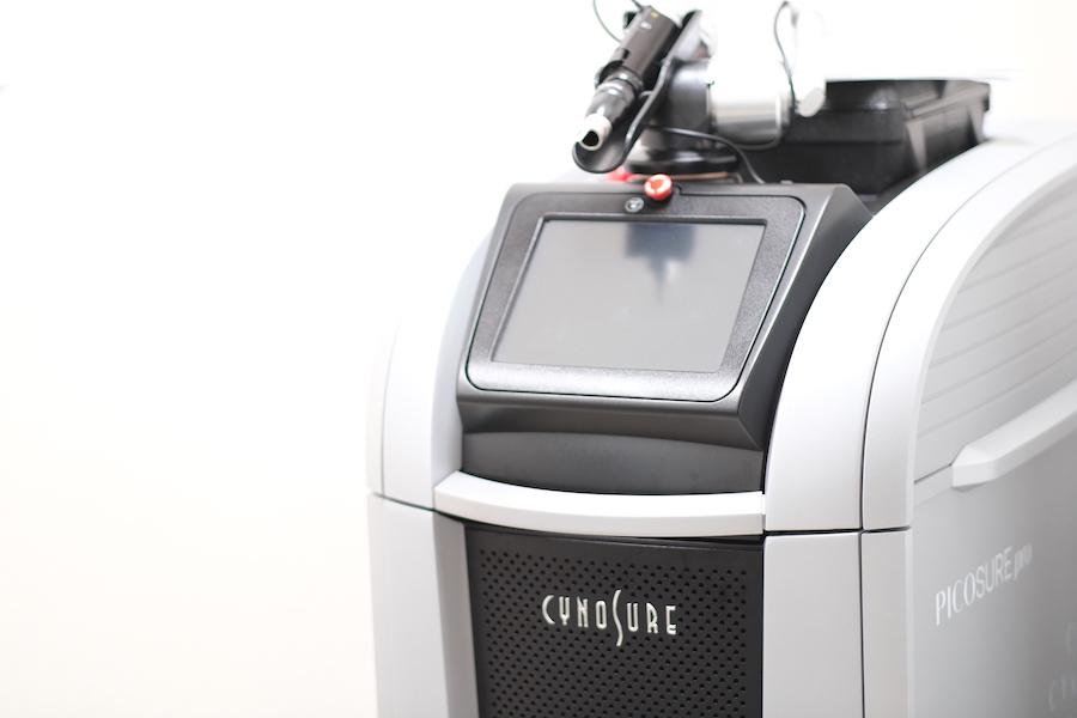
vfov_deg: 16.3
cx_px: 538
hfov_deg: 24.2
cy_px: 359
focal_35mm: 84
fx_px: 2513
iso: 800
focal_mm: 56
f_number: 1.2
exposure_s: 1/180
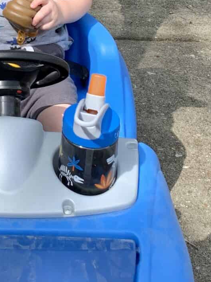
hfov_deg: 15.2
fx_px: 764
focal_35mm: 94
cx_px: -34
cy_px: 5
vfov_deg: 20.3
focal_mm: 4.25
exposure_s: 1/981
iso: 25
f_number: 1.8
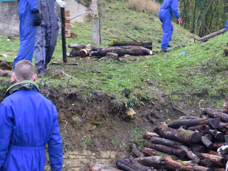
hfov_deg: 23.7
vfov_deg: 18.0
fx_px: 540
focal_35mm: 82
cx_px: 156
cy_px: 95
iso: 100
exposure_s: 1/60
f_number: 3.3
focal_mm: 4.9
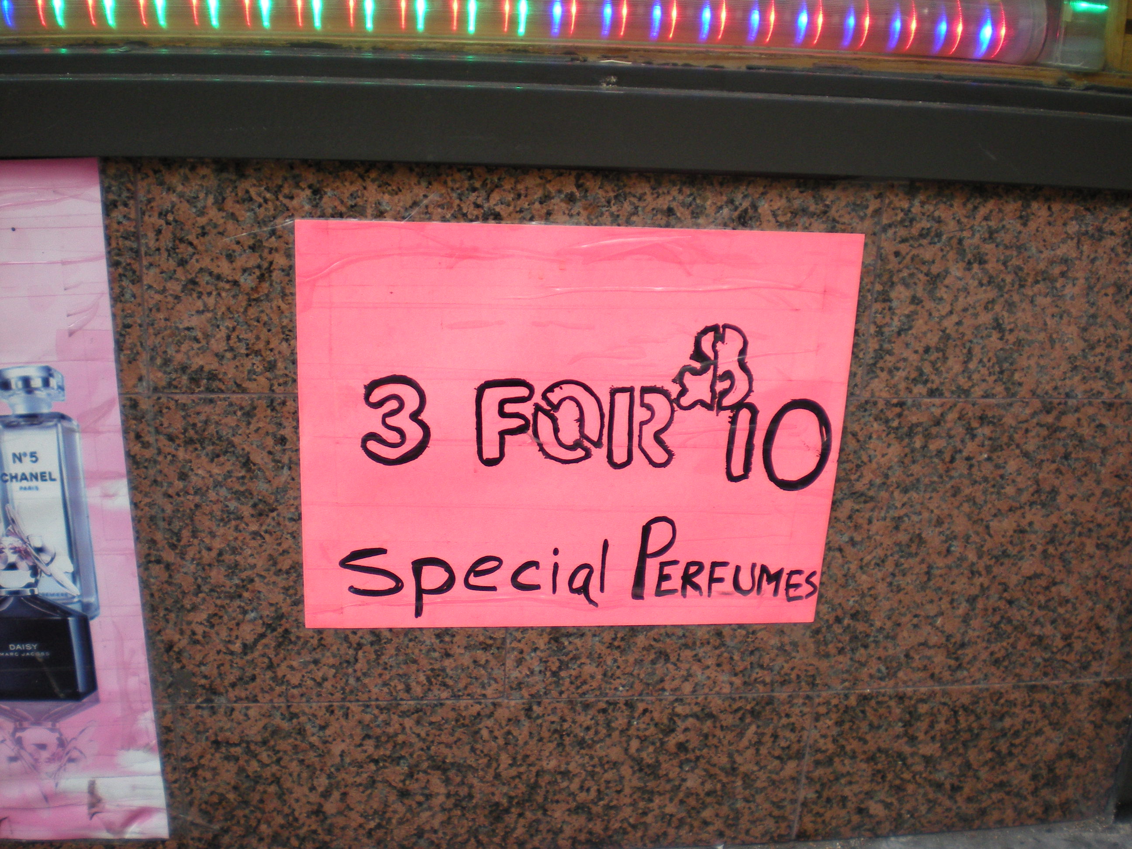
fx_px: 1243
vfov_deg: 37.7
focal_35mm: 38
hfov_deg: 49.0
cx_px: 566
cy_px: 424
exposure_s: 1/59.8
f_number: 3.1
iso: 139
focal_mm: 6.3
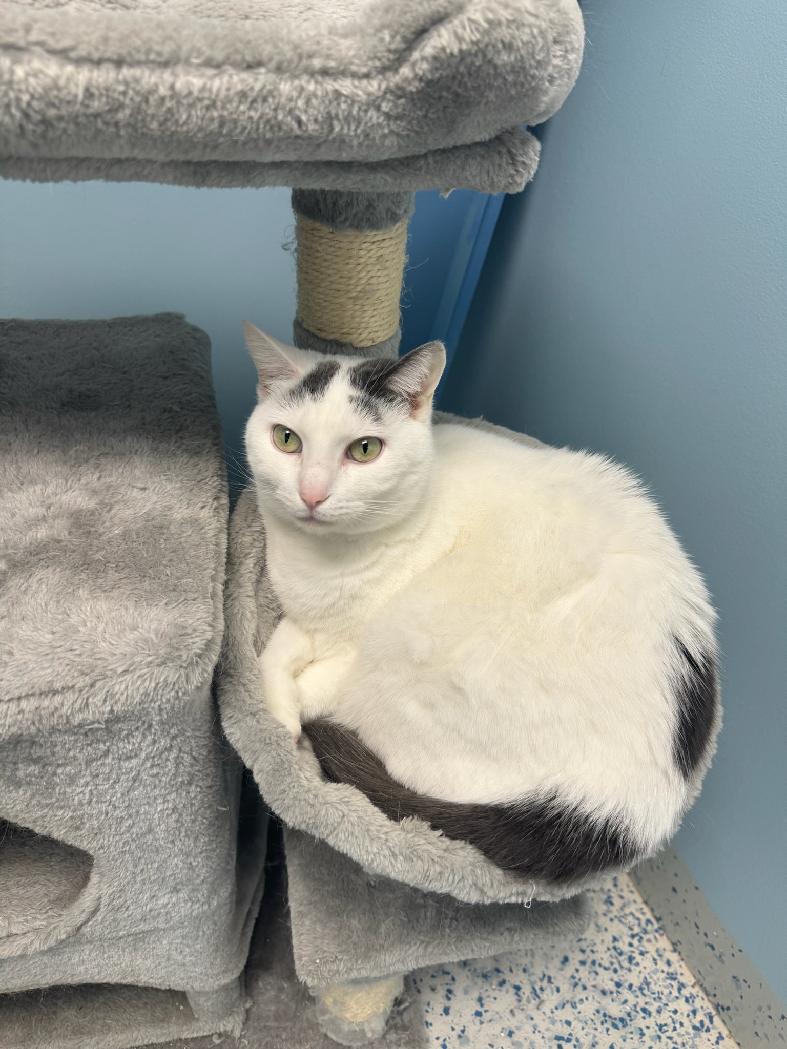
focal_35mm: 24
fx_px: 728
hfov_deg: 56.8
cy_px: 524
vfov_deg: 71.6
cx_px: 394
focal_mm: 6.76
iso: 125
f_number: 1.78
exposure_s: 1/120
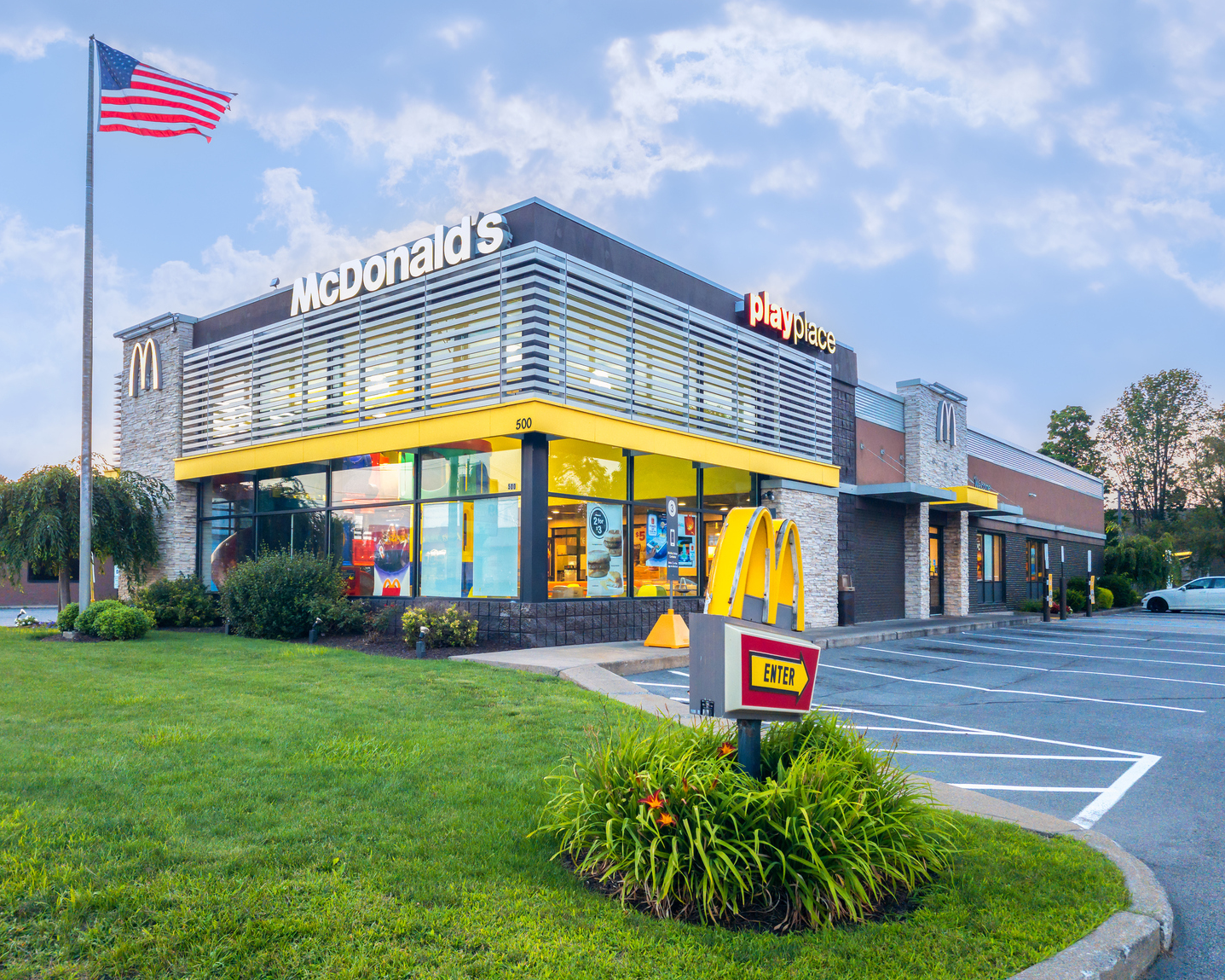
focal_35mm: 24
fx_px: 870
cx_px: 575
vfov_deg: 58.8
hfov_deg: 70.2
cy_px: 490
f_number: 1.7
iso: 250
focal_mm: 6.3
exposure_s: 1/60
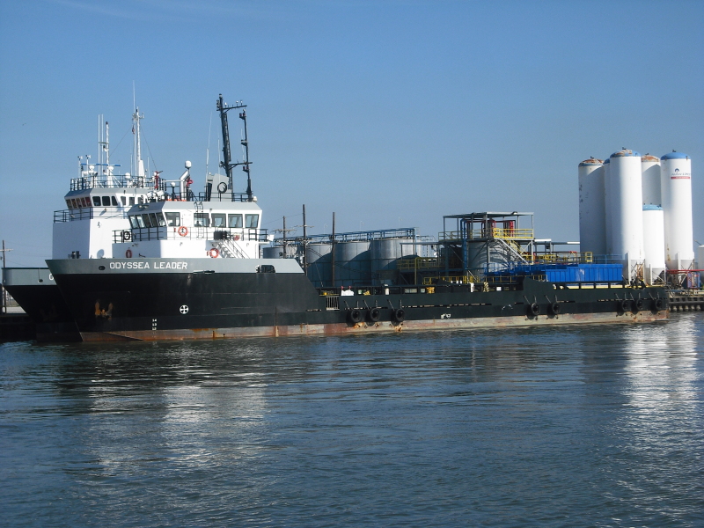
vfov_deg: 18.9
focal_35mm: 78
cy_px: 264
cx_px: 352
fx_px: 1586
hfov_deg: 25.0
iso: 64
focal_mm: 12.8
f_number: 8.5
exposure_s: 1/200
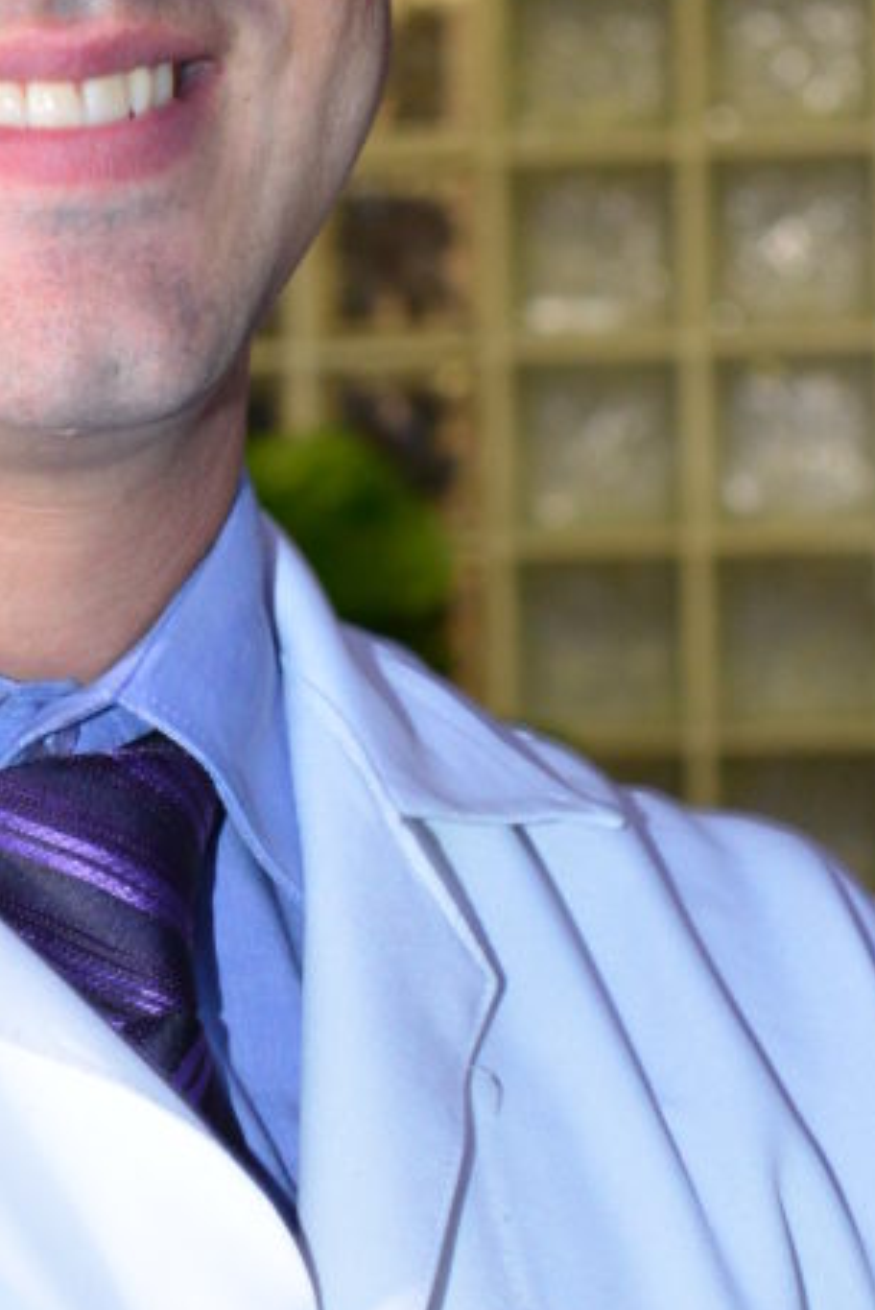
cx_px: 112
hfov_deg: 5.6
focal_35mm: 245
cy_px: 890
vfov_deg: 8.4
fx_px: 8918
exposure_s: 1/25
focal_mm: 62
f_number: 7.1
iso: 1250
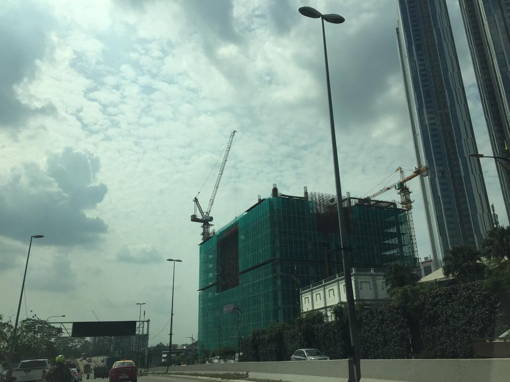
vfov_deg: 48.2
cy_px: 191
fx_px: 427
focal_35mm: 29
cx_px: 255
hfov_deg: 61.7
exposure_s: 1/2825
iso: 32
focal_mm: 4.15
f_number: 2.2
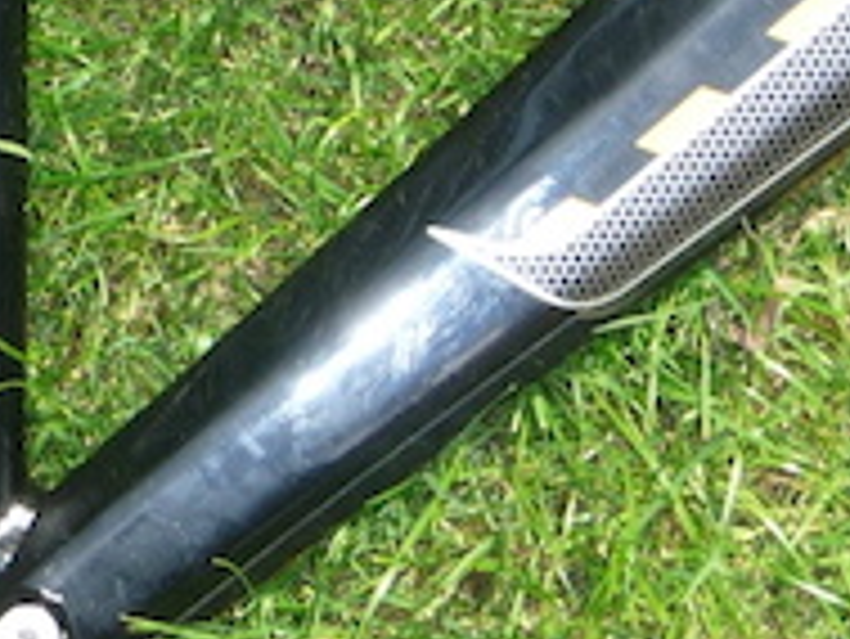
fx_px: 3120
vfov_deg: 11.5
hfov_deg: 15.5
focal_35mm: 127
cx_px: 243
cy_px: -50
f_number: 4
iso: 100
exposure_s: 1/250
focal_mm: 5.2
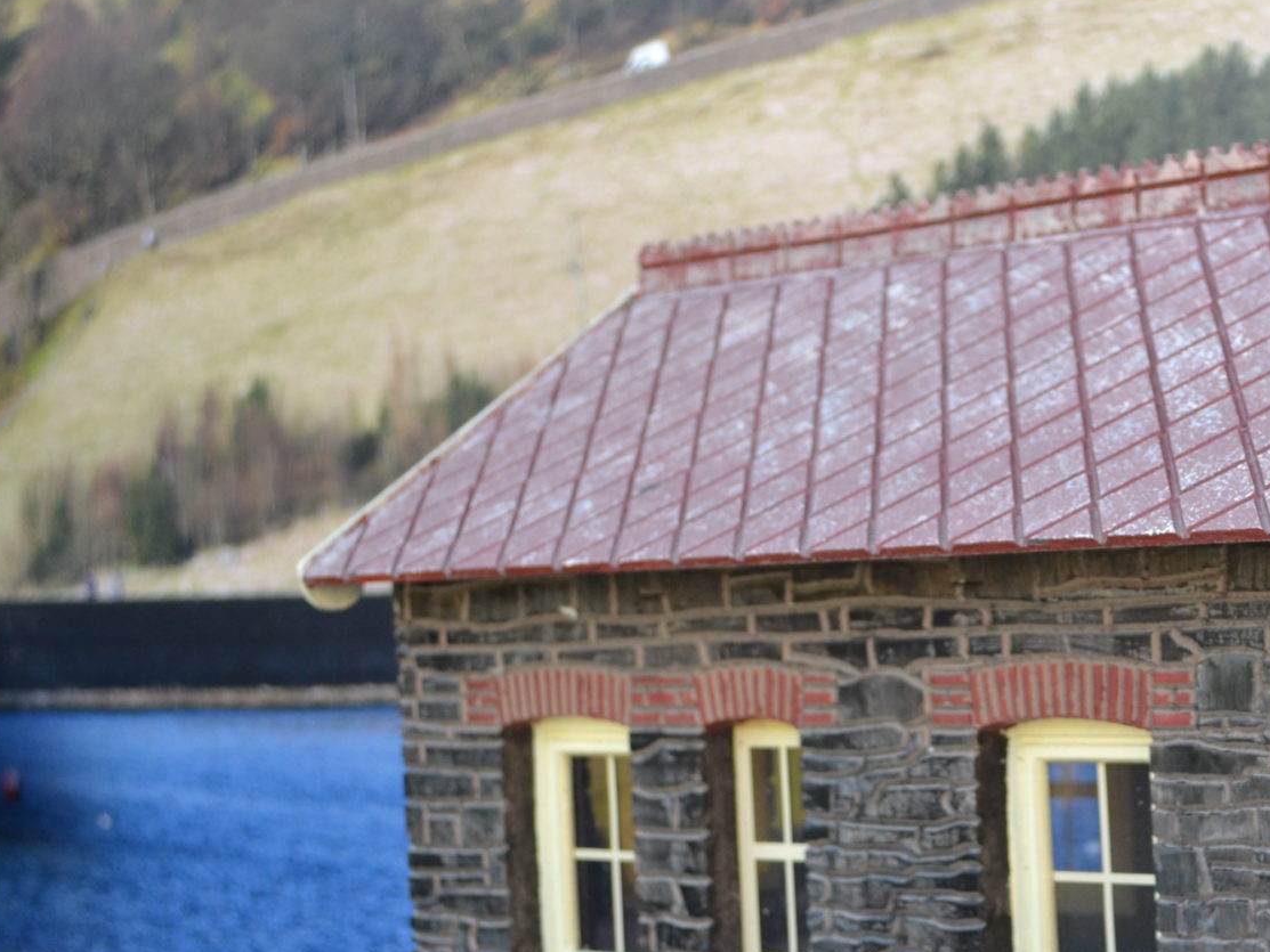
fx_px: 2679
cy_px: 652
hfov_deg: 24.9
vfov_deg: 20.1
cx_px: 1390
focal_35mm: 73
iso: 400
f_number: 4.5
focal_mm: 22
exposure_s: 1/80
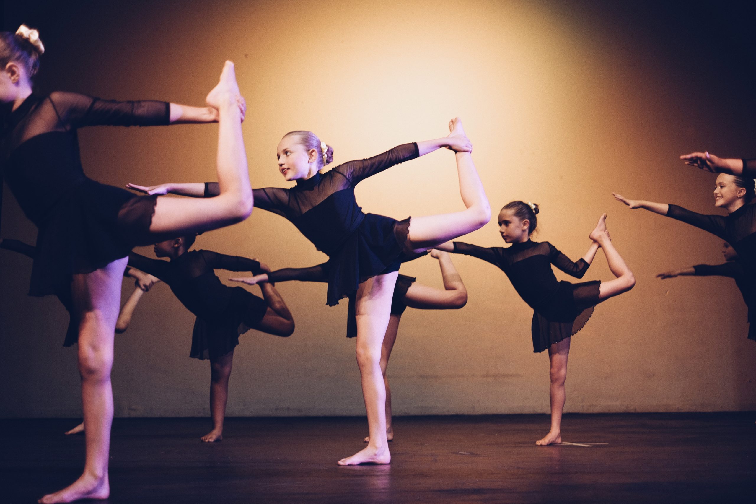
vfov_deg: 25.5
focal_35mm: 53
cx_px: 378
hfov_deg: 37.5
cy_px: 252
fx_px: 1113
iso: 200
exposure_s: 1/52
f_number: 1.4
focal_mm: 35
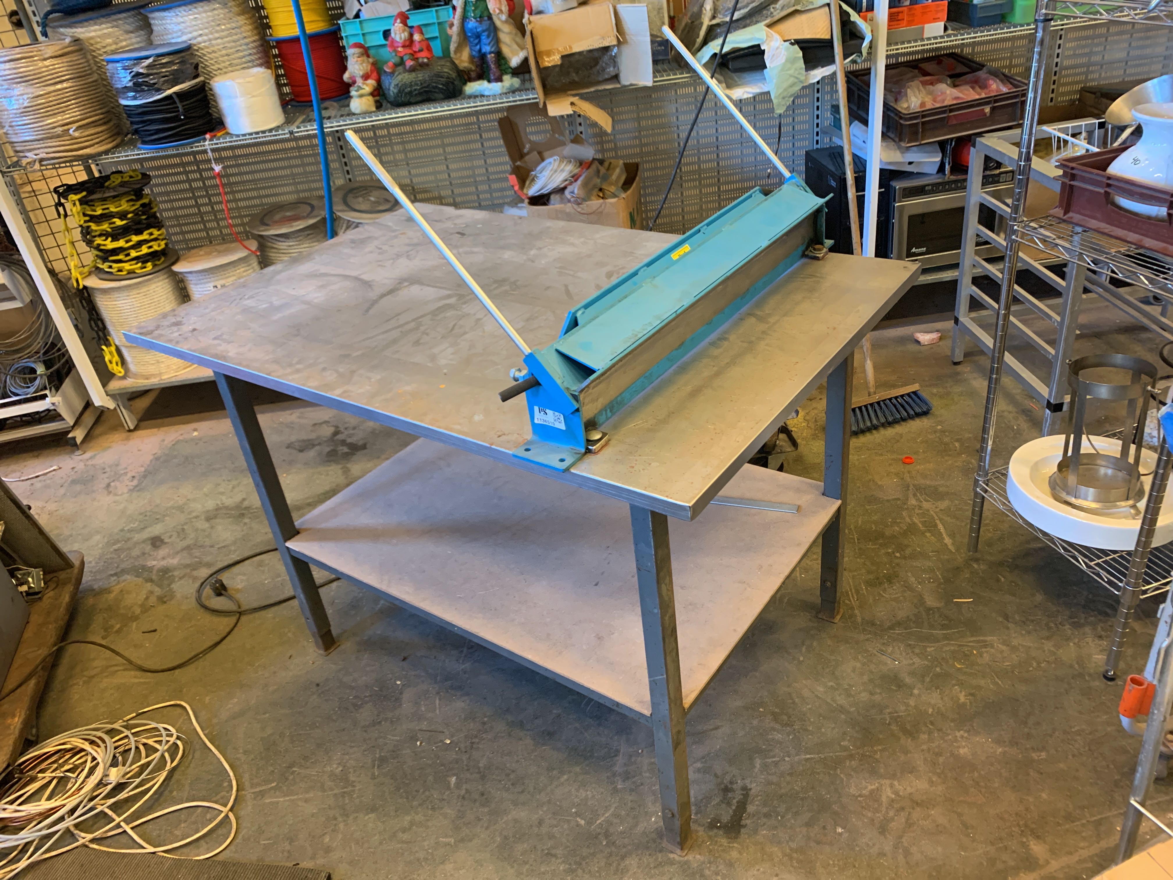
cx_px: 586
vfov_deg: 53.1
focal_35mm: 26
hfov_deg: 67.3
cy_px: 440
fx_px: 881
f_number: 1.8
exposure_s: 1/50
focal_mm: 4.25
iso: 250
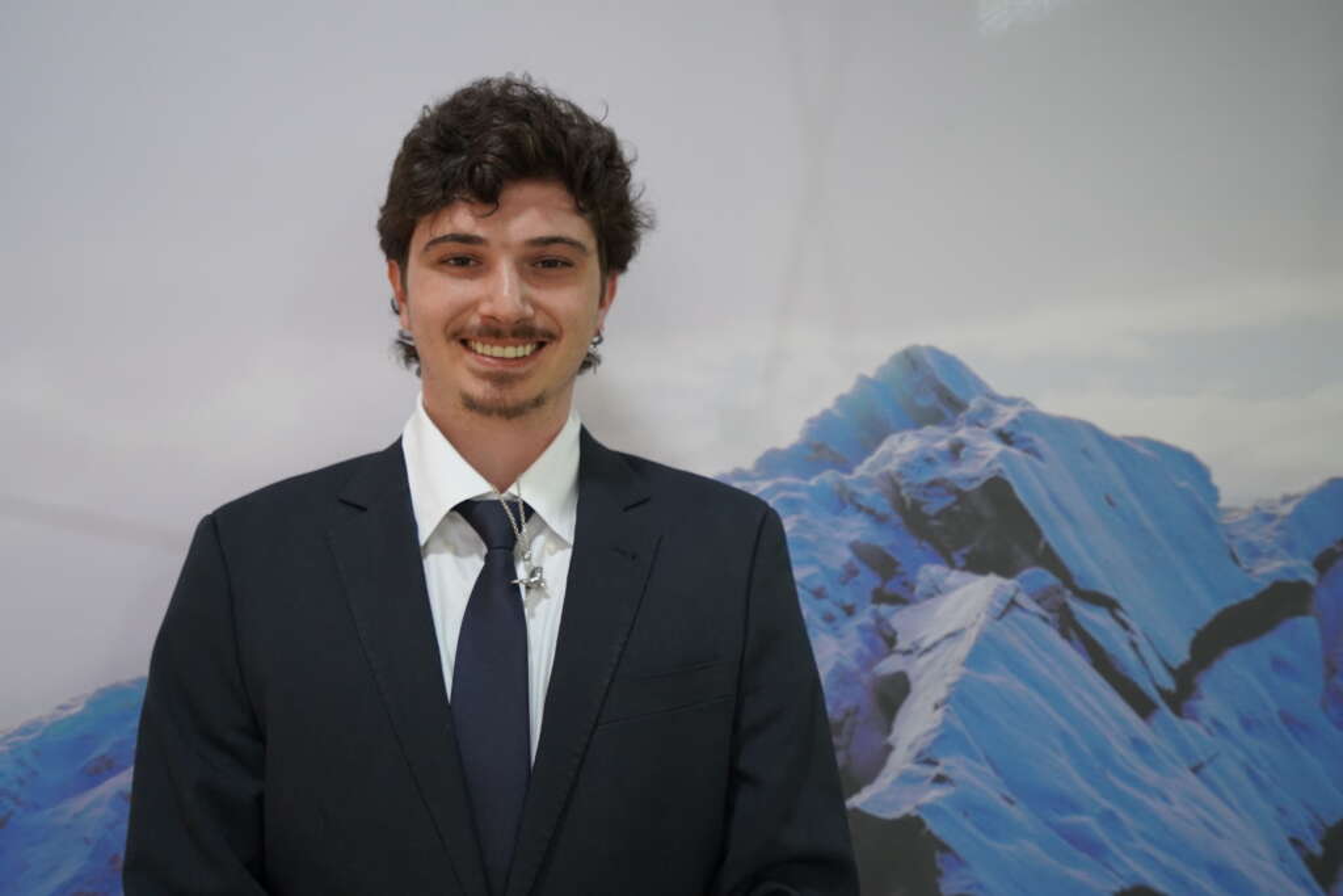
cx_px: 672
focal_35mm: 35
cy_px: 448
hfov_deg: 54.4
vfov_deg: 37.9
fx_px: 1306
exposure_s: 1/160
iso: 3200
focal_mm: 35
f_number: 4
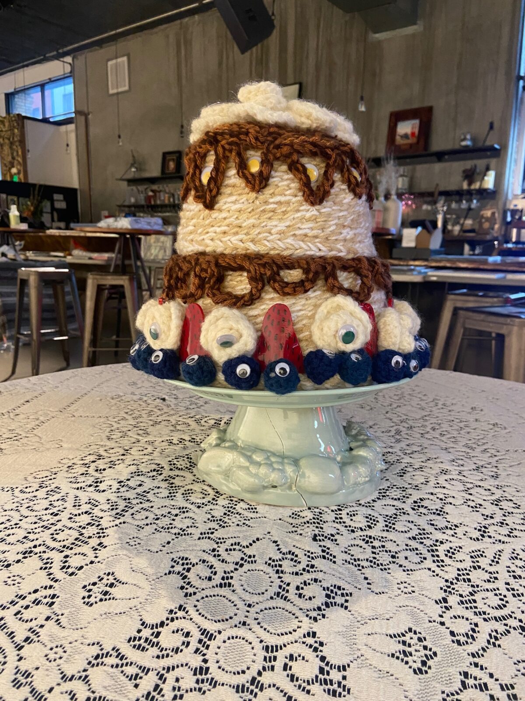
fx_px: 526
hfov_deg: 53.1
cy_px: 350
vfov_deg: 67.3
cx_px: 262
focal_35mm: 26
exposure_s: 1/60
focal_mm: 4.25
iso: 400
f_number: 1.8
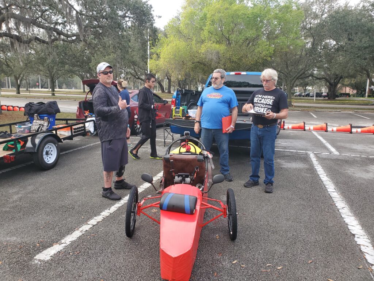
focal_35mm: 26
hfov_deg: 67.3
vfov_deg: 53.1
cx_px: 187
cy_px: 140
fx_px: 281
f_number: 2.4
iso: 50
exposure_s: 1/293
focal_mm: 4.3
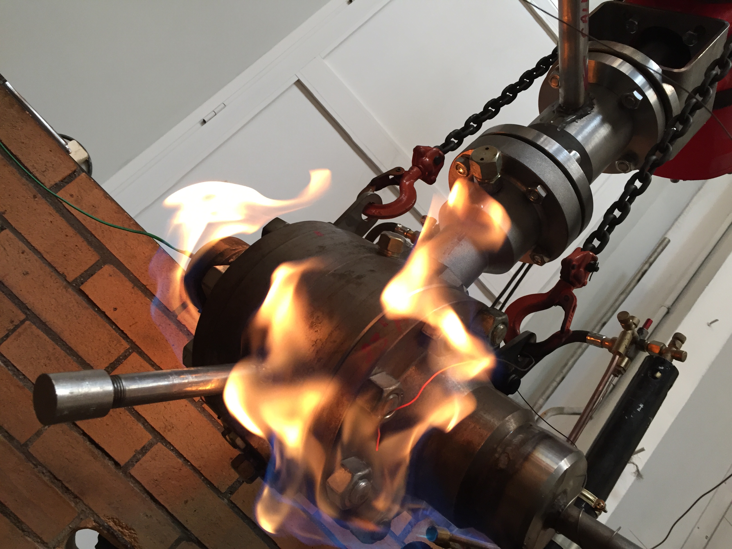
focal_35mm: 29
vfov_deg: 48.2
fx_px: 613
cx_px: 366
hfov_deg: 61.7
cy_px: 274
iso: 64
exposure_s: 1/33
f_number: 2.2
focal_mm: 4.15
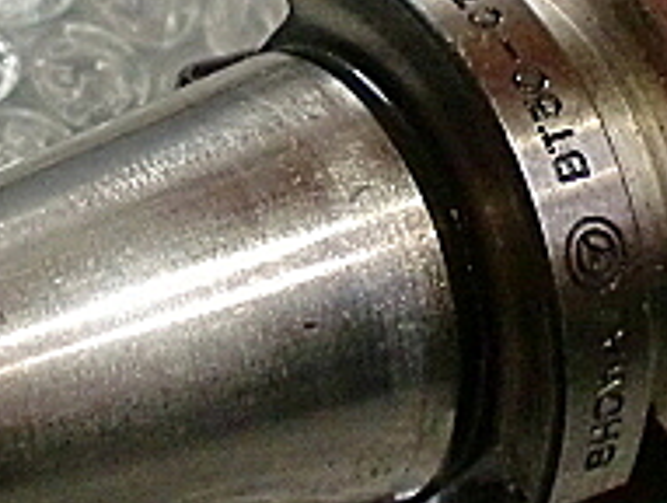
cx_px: 241
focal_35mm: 117
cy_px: 265
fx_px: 2259
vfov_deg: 12.7
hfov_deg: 16.8
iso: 400
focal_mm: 6.3
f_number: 3.1
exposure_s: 1/60
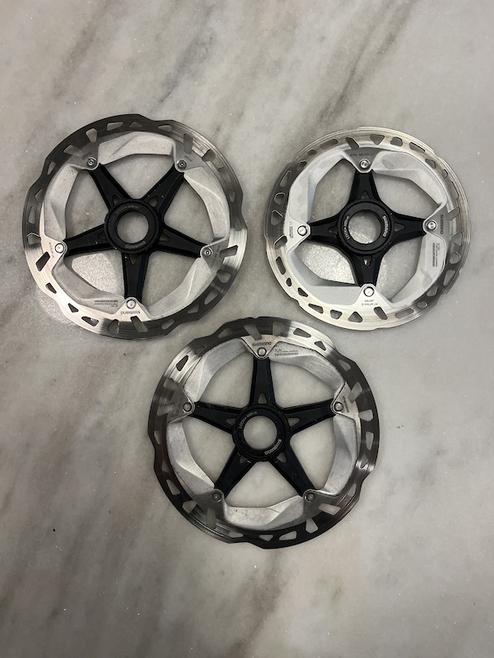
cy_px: 329
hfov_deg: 53.1
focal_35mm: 26
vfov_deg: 67.3
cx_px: 247
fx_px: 495
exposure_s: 1/120
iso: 80
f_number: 1.6
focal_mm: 5.1
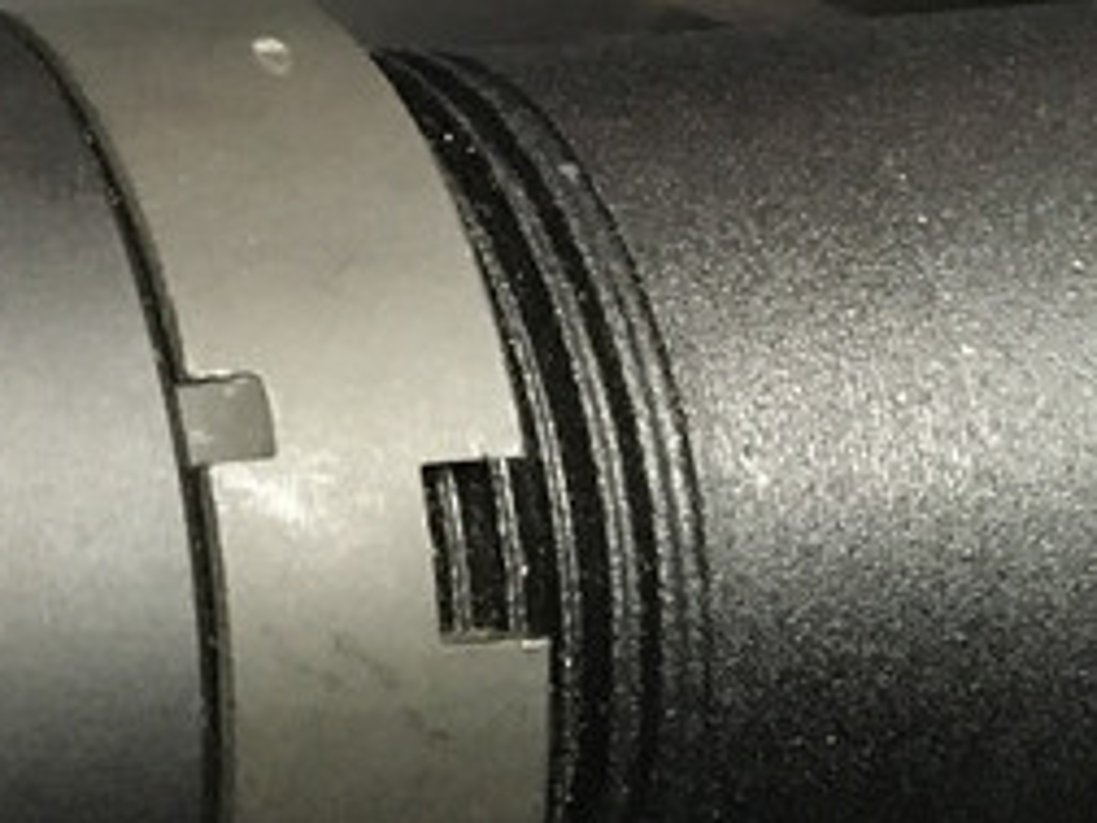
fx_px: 3898
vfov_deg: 11.9
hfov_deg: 14.0
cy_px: 30
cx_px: -947
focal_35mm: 123
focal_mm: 4.15
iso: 160
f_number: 2.2
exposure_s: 1/30
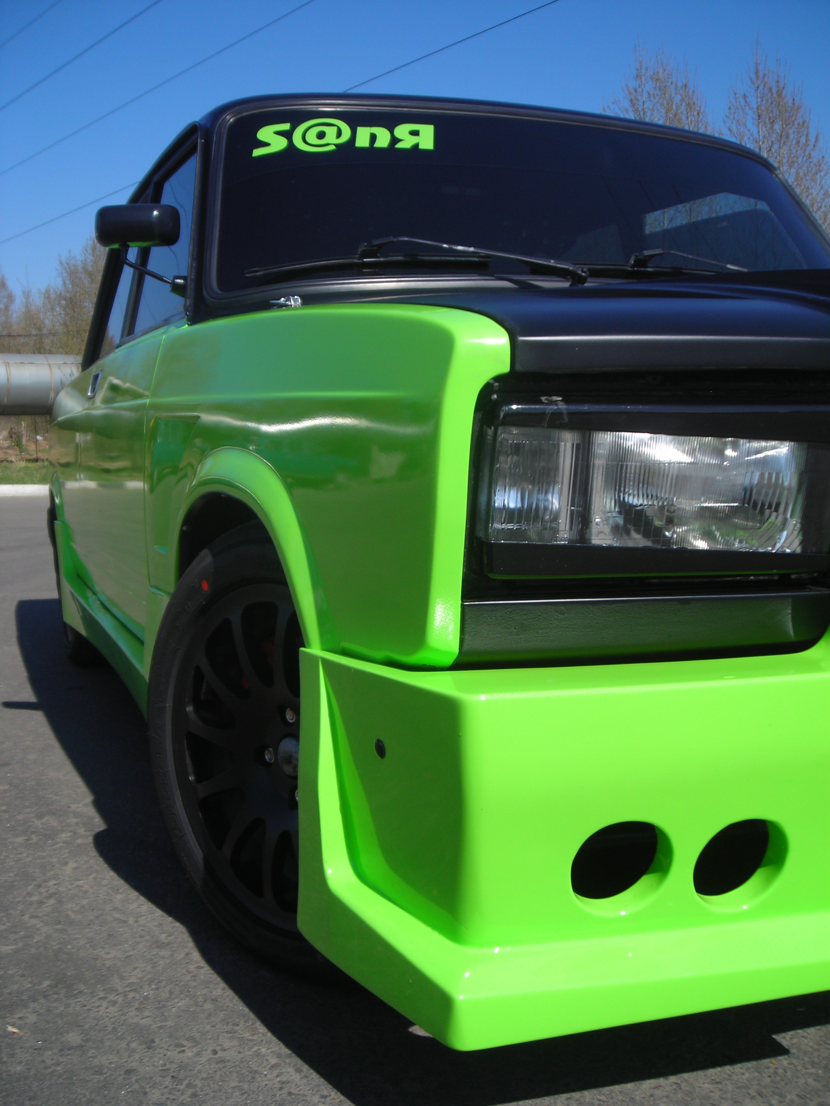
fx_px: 1215
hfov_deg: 37.7
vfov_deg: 49.0
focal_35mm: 38
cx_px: 415
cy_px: 553
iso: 50
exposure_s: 1/210
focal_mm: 6.3
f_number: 6.4
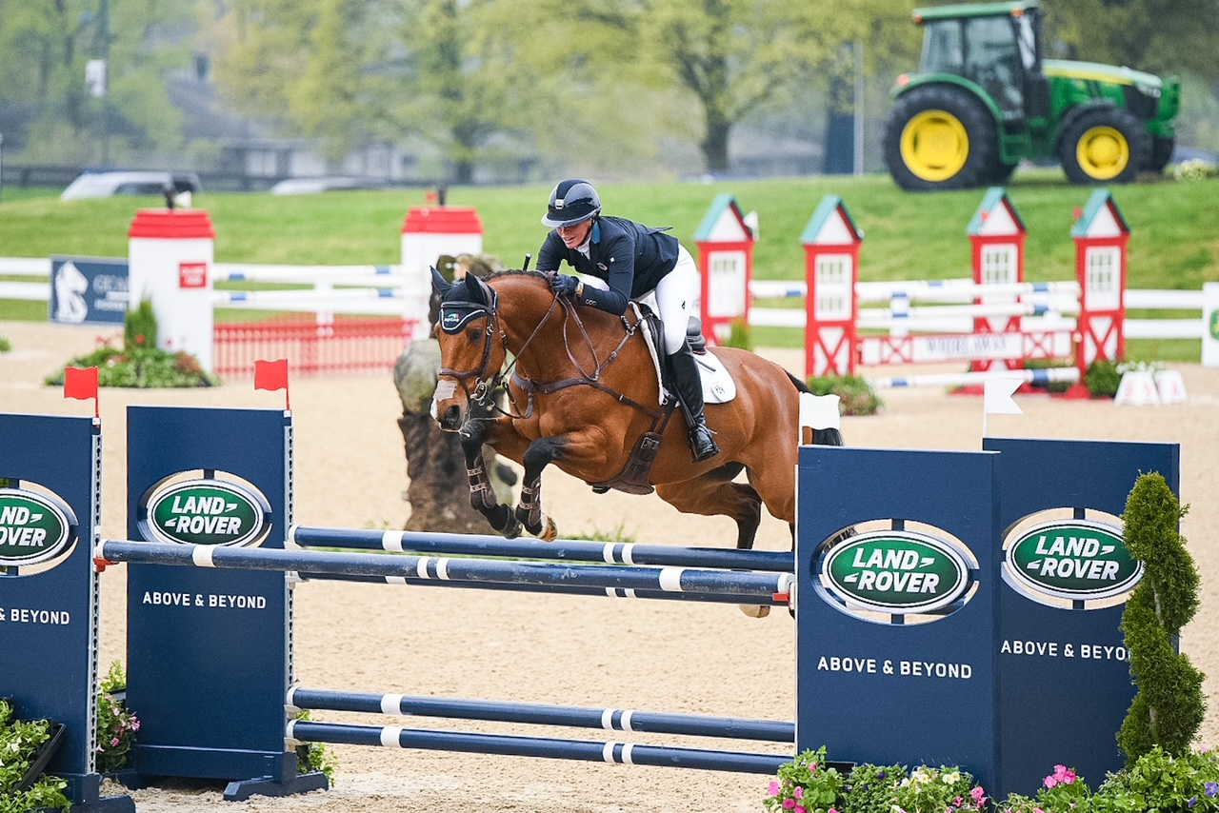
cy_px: 406
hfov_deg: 10.3
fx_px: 6773
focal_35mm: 200
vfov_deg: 6.9
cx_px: 610
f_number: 3.2
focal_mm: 200
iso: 1000
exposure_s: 1/2000
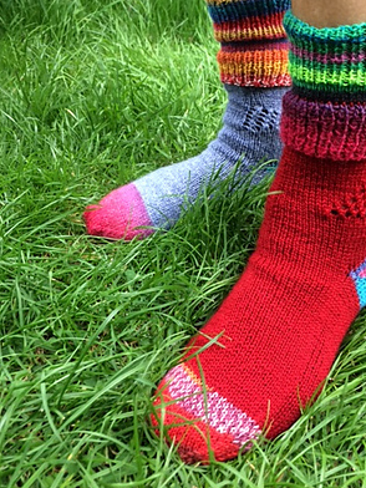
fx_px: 522
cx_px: 227
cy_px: 200
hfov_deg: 38.4
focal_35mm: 37
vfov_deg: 49.9
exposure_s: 1/33
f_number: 2.2
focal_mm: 4.15
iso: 40
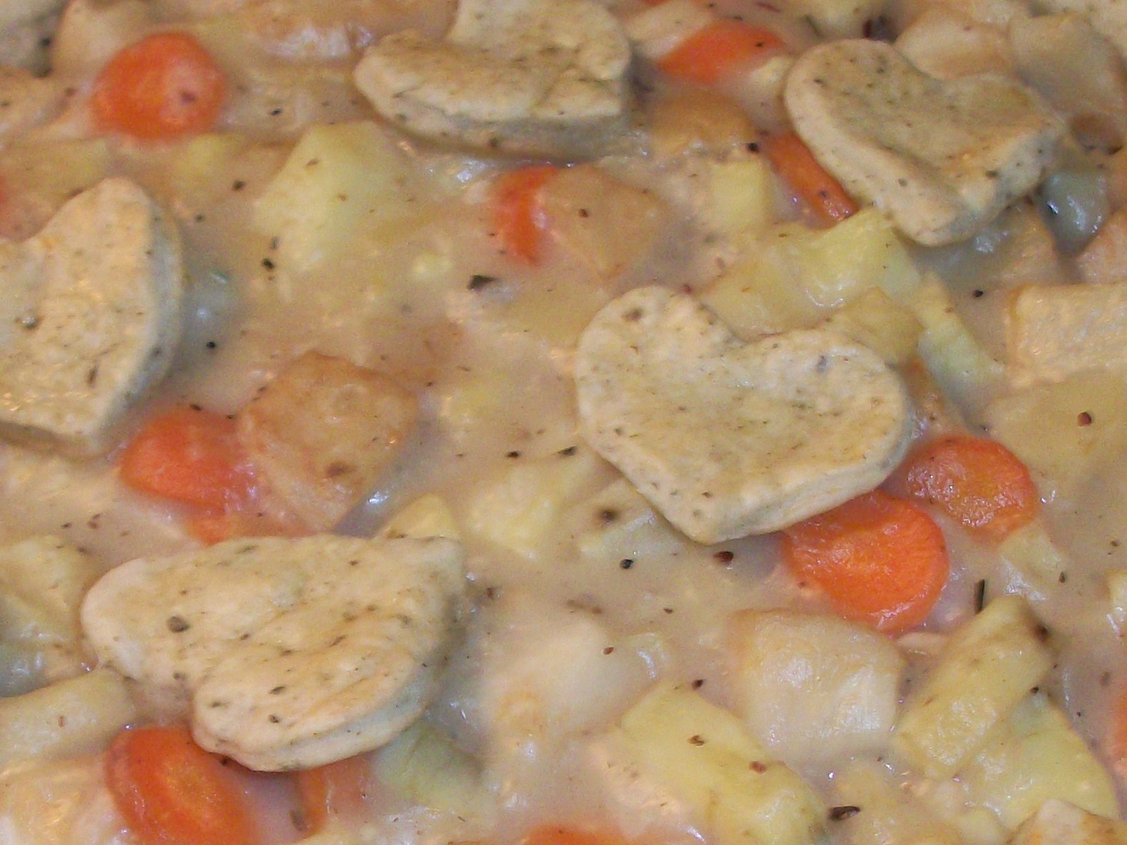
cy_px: 714
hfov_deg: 22.5
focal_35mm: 87
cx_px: 567
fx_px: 2833
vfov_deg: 16.8
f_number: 3.1
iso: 160
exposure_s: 1/30
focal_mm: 6.3
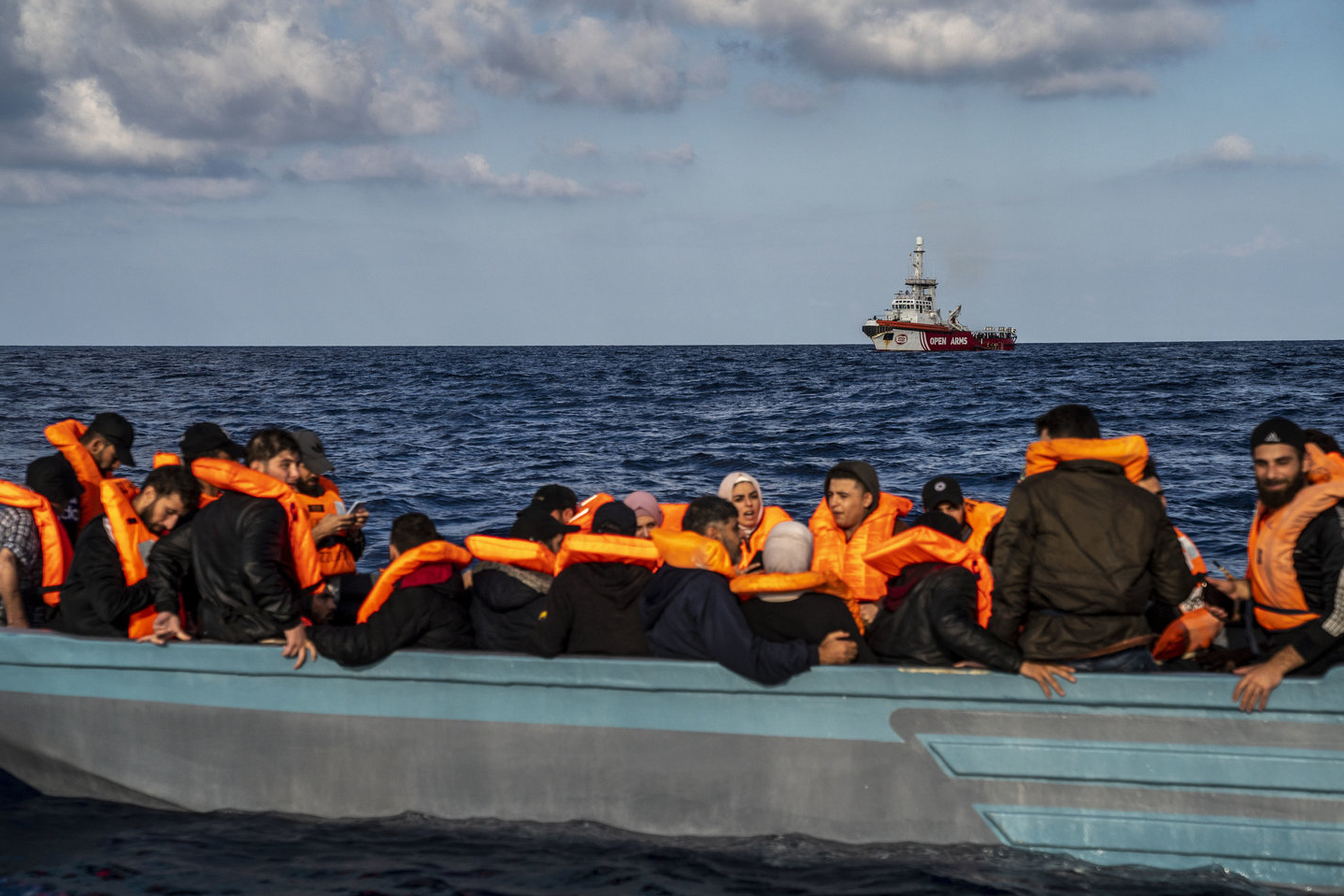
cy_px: 455
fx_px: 2725
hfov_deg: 27.7
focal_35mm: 73
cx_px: 665
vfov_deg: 18.7
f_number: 4.5
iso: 320
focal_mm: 70
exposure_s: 1/6400
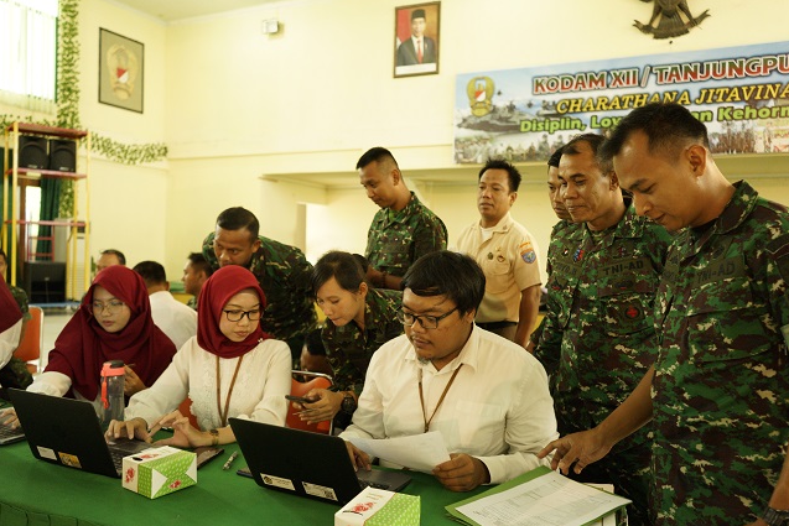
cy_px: 262
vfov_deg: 45.0
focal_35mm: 29
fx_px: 636
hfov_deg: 63.6
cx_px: 404
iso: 2500
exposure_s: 1/60
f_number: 3.5
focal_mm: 28
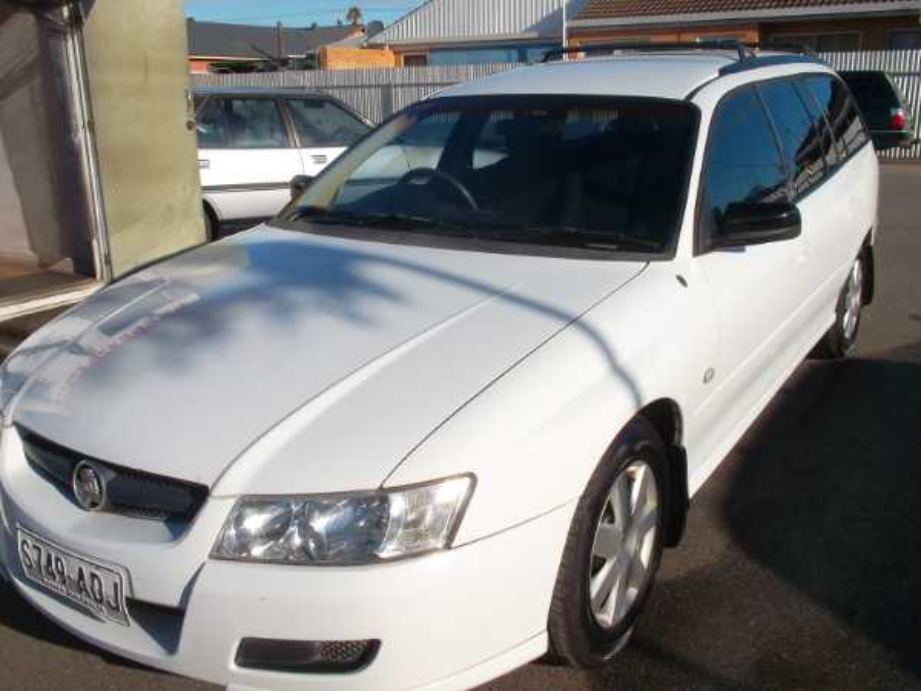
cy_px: 346
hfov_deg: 63.4
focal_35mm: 28
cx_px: 460
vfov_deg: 49.7
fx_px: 745
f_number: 5.6
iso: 80
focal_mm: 4.1
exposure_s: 1/500
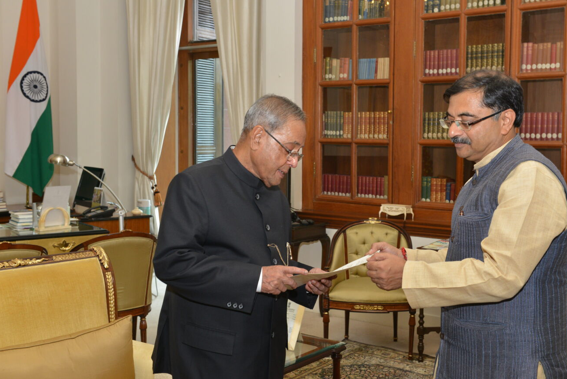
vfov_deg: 29.9
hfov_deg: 43.5
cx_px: 327
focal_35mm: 45
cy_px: 174
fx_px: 709
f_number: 6.3
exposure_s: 1/160
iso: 1000
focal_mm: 38
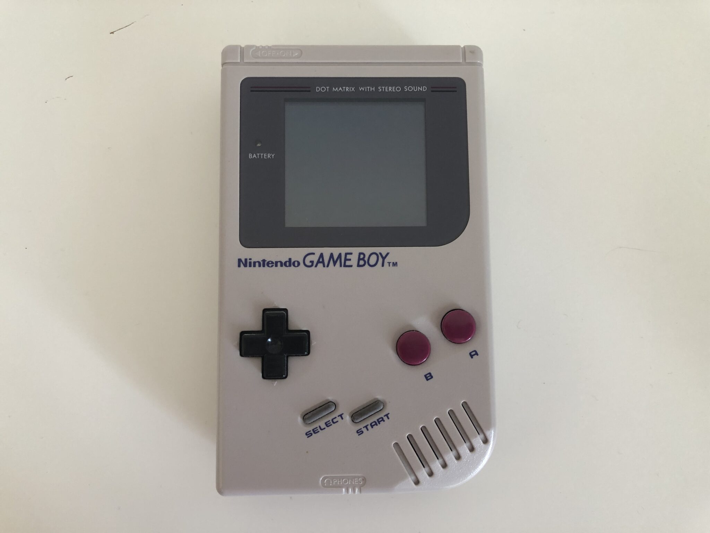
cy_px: 266
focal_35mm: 28
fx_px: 574
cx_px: 355
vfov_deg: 49.7
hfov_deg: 63.4
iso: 50
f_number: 1.8
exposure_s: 1/17
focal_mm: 3.99
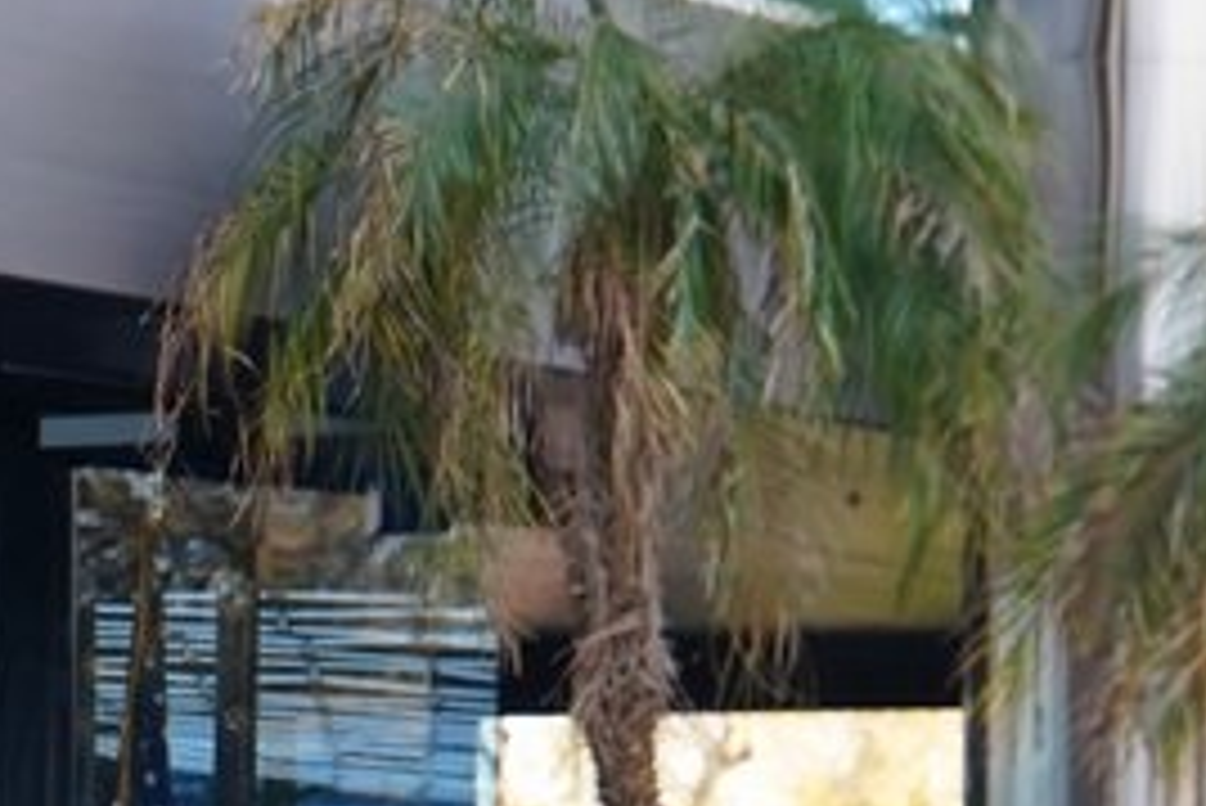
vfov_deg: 5.4
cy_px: 1128
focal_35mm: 252
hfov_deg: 8.2
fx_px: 8446
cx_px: 261
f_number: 5.6
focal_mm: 66
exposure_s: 1/160
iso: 1250
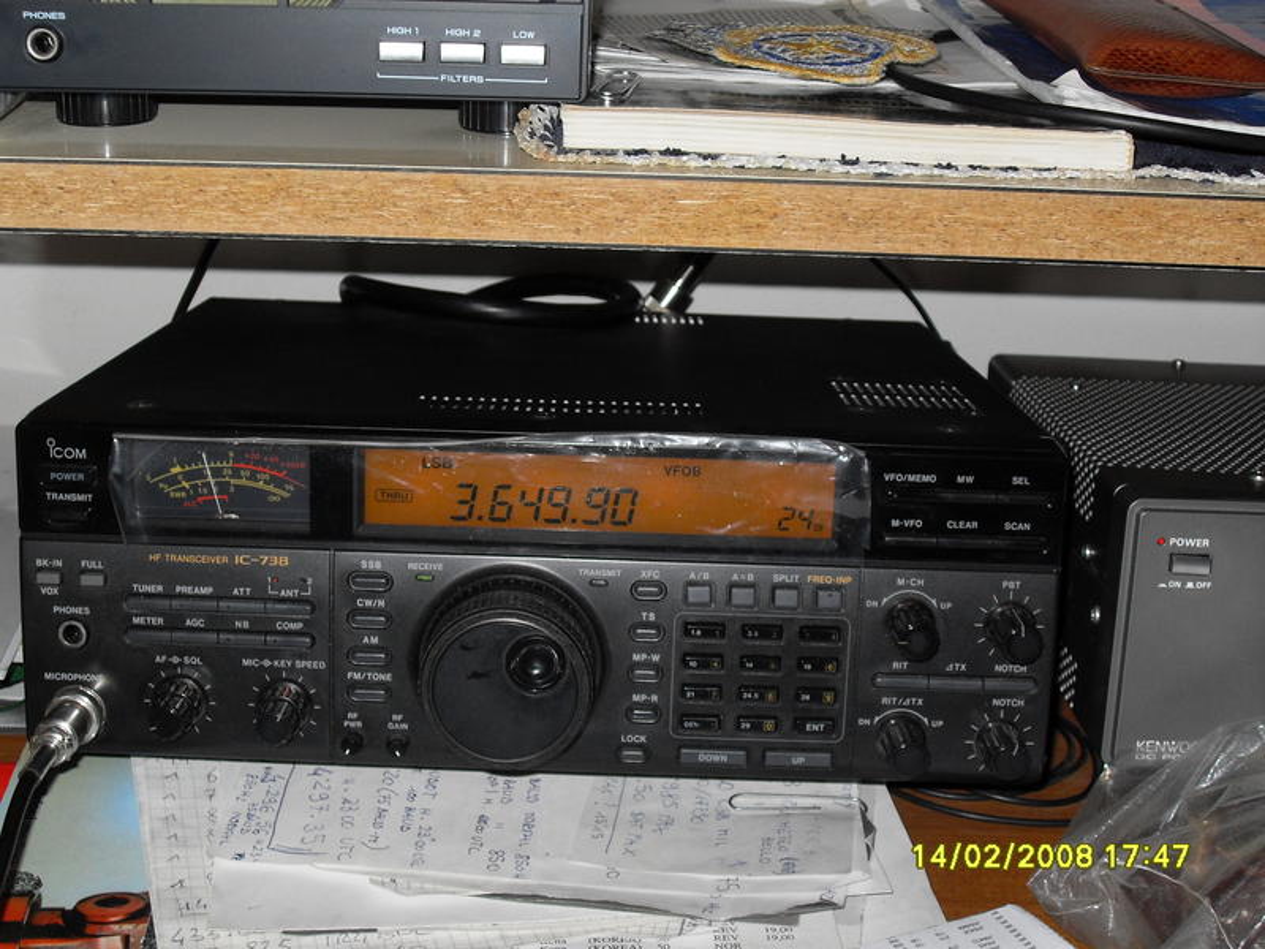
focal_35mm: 53
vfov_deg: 27.5
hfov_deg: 36.2
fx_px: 1937
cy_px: 474
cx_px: 632
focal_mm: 8.4
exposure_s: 1/60
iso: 100
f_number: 3.4
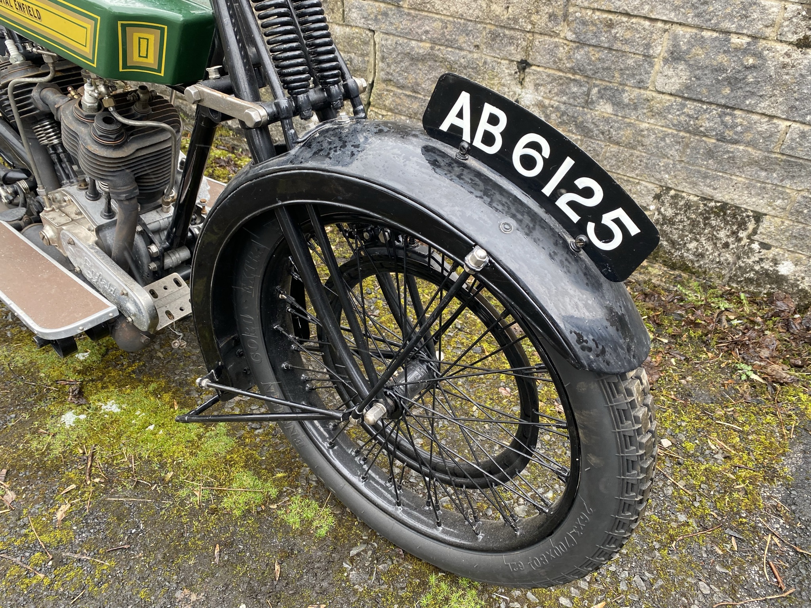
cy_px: 304
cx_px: 406
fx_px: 609
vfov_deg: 53.1
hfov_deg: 67.3
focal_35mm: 26
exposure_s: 1/122
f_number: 1.8
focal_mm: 4.25
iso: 80
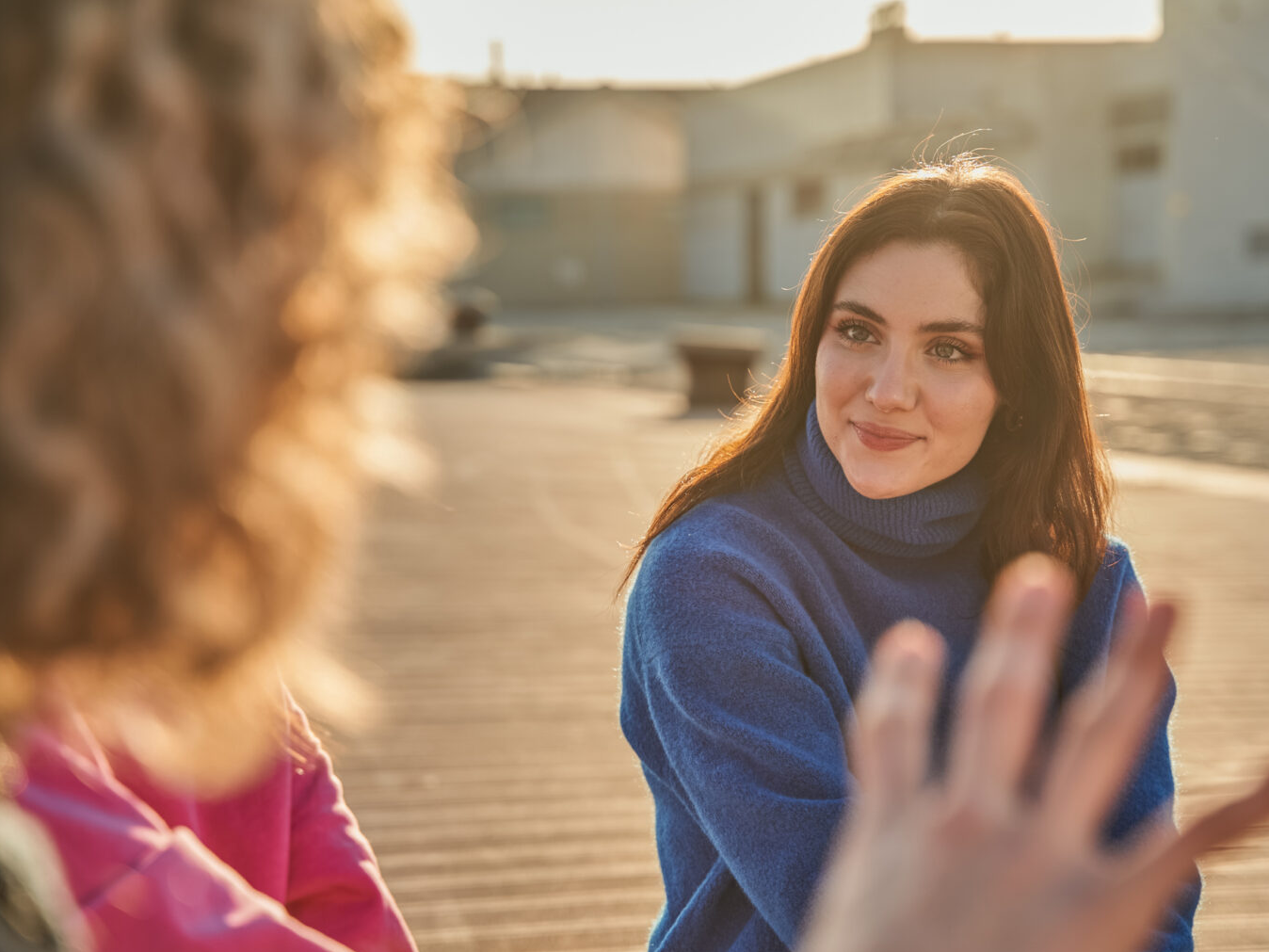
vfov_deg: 21.3
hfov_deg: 28.1
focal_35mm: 69
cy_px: 481
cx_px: 714
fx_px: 2529
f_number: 3.5
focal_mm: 63
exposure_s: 1/400
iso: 100
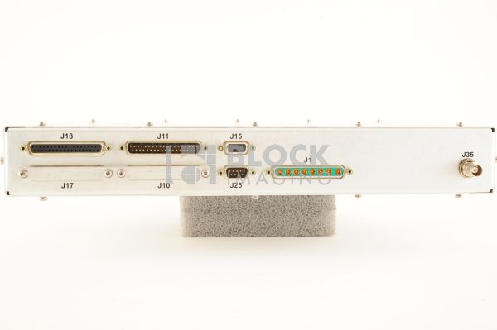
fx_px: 690
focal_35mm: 50
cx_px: 248
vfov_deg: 26.9
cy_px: 165
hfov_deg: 39.6
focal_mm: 50
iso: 1600
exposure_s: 1/160
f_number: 11
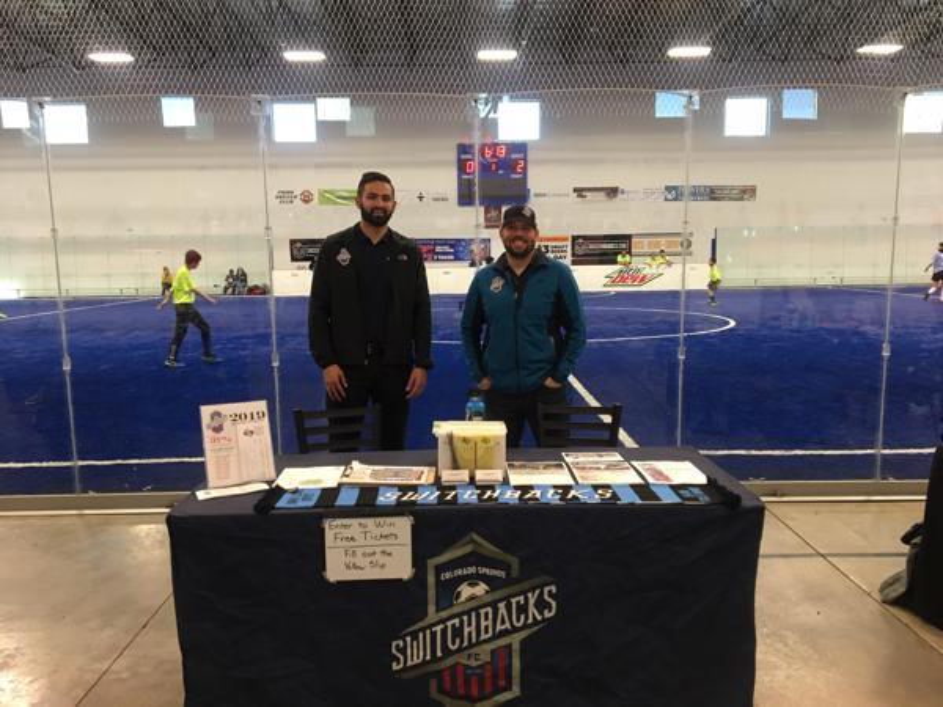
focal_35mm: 29
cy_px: 354
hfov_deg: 61.7
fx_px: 790
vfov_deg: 48.2
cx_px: 472
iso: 80
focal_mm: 4.15
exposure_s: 1/30
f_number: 2.2
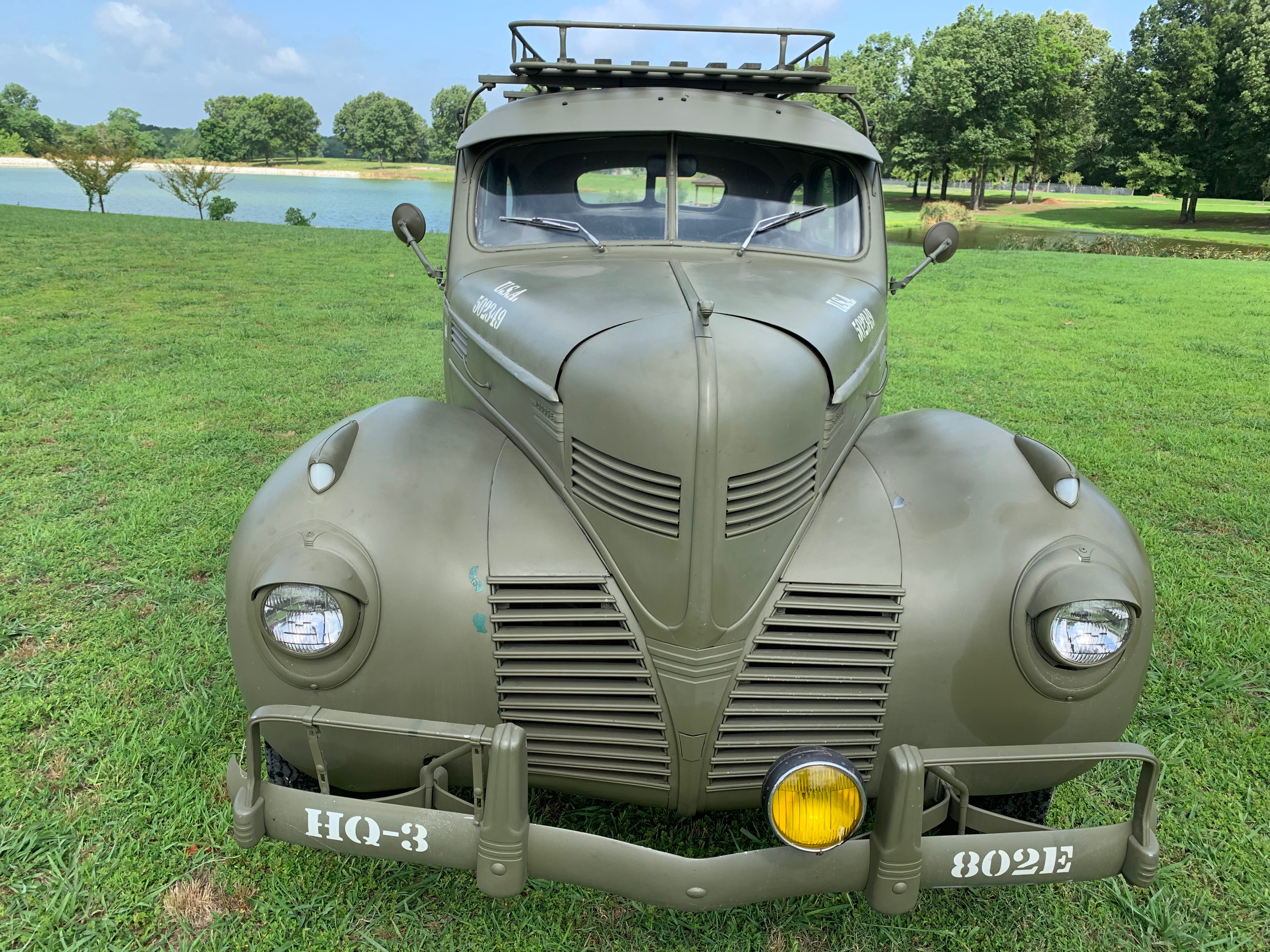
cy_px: 476
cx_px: 635
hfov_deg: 67.3
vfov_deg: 53.1
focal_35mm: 26
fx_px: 954
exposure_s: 1/864
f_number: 1.8
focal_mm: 4.25
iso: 25
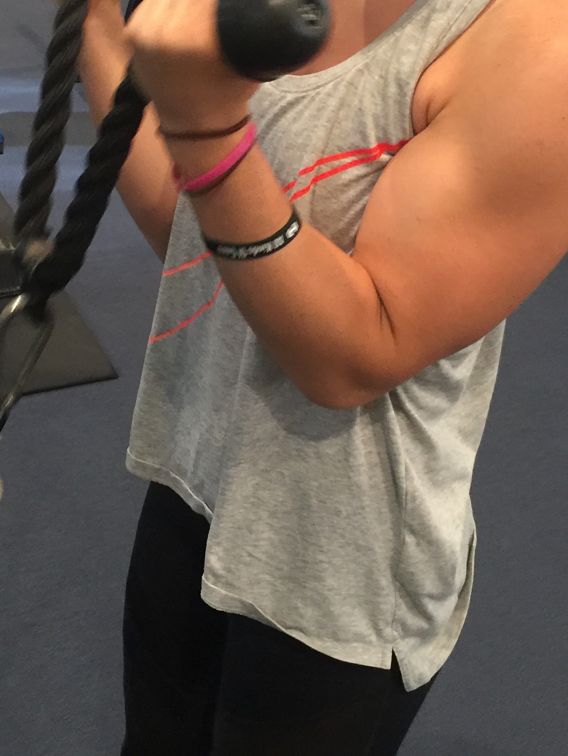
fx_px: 1225
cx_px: 207
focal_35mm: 56
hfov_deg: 26.0
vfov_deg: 33.6
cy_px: 186
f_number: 2.2
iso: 125
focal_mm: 4.15
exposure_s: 1/10
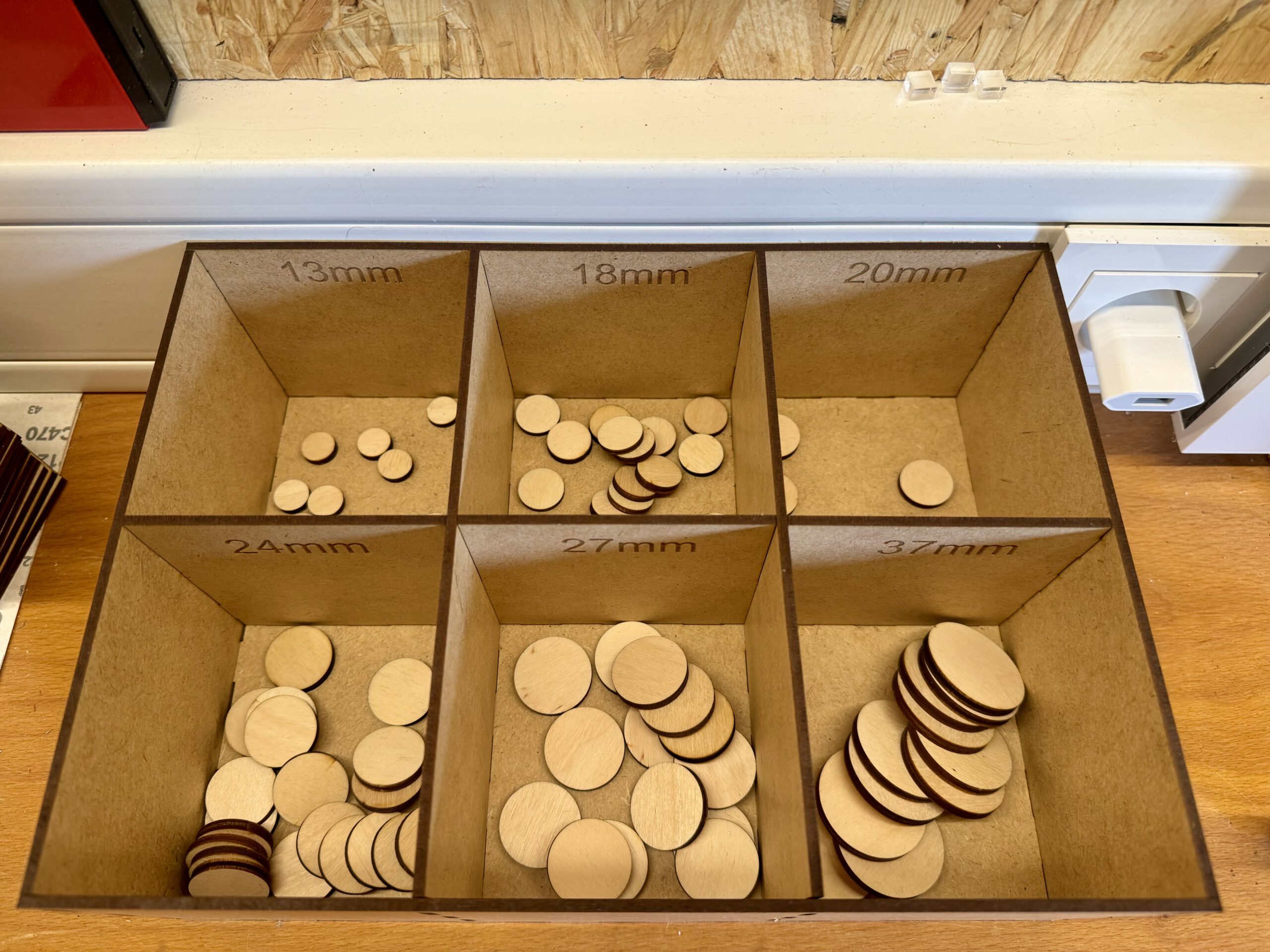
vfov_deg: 56.8
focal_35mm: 24
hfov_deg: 71.6
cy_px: 476
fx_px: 881
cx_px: 635
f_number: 1.78
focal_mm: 6.76
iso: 125
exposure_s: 1/100
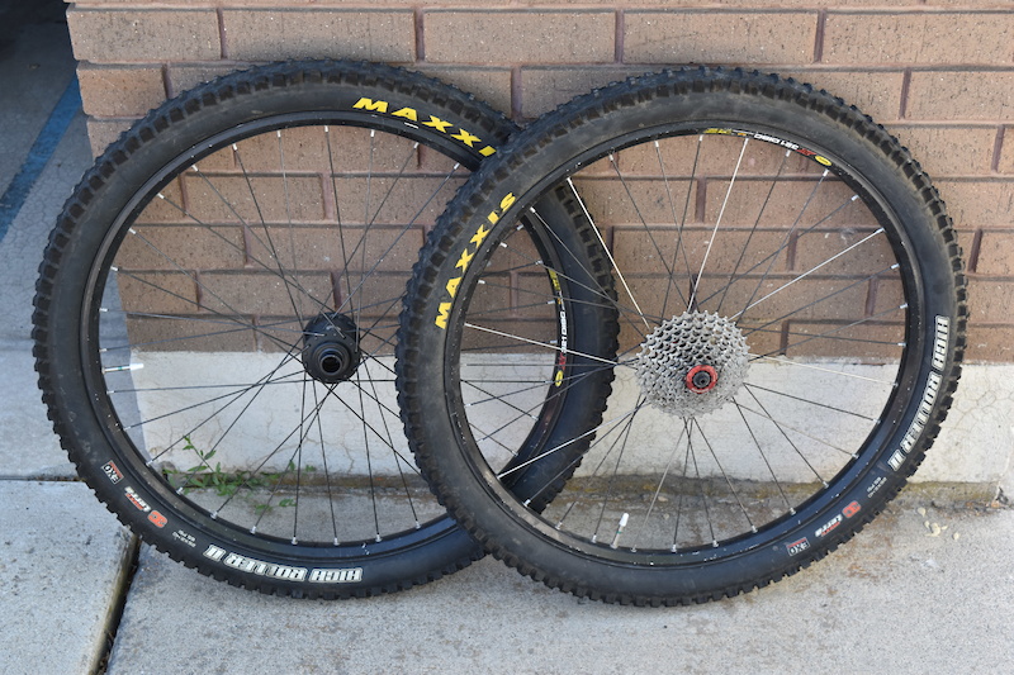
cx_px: 507
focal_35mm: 54
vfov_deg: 25.0
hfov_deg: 36.9
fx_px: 1521
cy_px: 338
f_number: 6.3
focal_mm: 36
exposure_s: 1/160
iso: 400
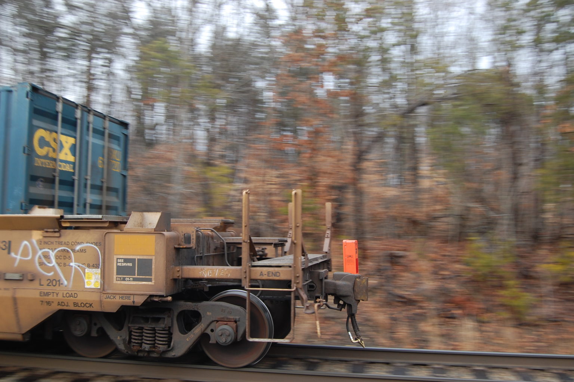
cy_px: 191
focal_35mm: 36
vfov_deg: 36.8
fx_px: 573
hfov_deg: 53.2
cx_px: 287
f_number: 5.6
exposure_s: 1/125
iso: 280
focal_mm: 24
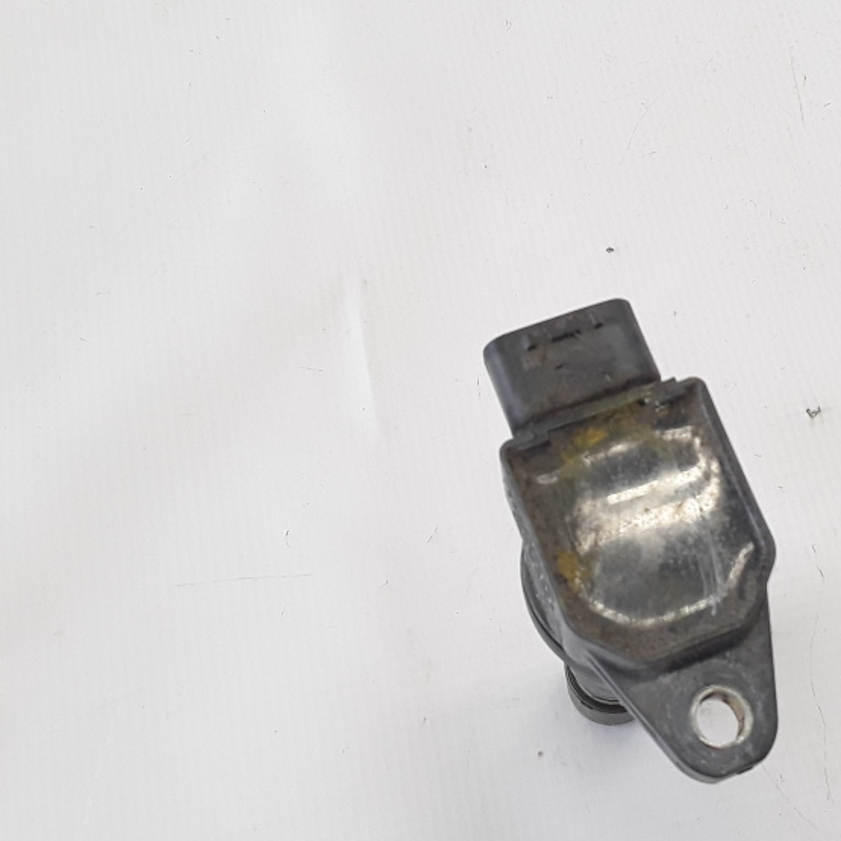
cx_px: 679
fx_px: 1209
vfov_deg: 38.3
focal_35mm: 44
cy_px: 408
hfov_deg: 36.9
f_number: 1.9
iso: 50
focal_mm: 2.91
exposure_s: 1/50
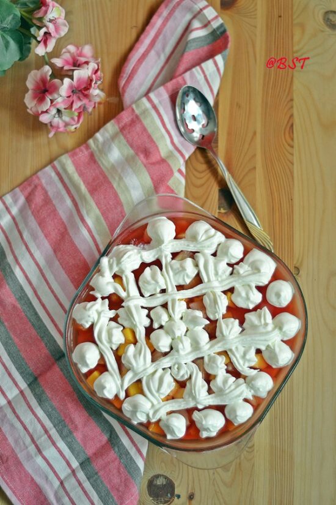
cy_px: 252
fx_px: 1050
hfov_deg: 18.2
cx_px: 168
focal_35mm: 75
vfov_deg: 27.0
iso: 720
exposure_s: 1/60
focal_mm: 50
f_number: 1.8
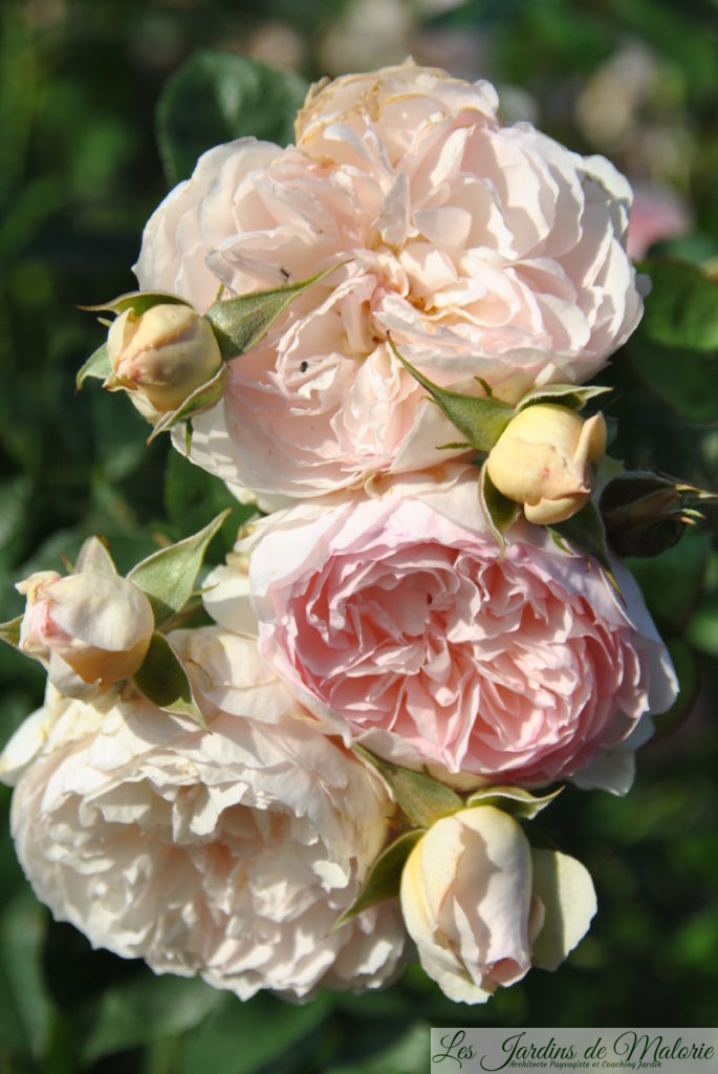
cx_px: 359
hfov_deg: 14.1
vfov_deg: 20.9
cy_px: 537
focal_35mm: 98
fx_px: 2910
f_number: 5.6
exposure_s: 1/500
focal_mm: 65
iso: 100
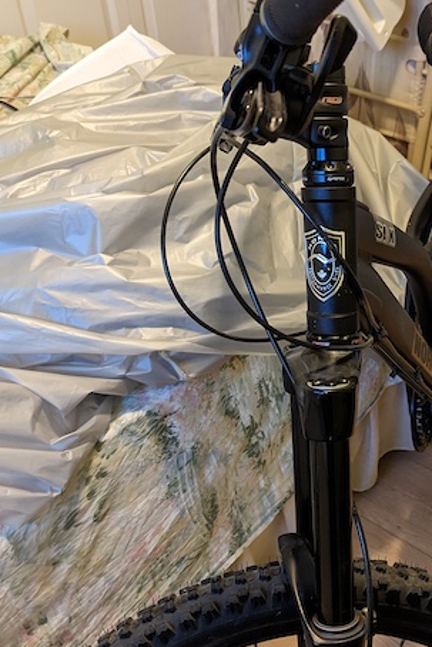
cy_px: 396
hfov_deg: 29.6
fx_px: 791
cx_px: 365
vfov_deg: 44.2
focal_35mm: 44
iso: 514
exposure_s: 1/40
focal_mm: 6.81
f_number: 1.85
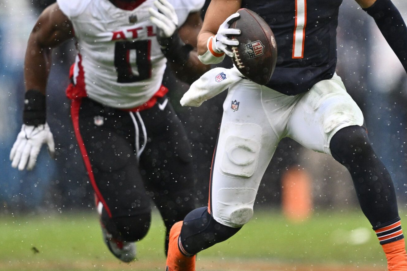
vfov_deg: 1.8
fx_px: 8785
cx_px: 279
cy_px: 95
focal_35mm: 777
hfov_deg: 2.7
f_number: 2.8
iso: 800
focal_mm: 400
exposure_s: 1/3200
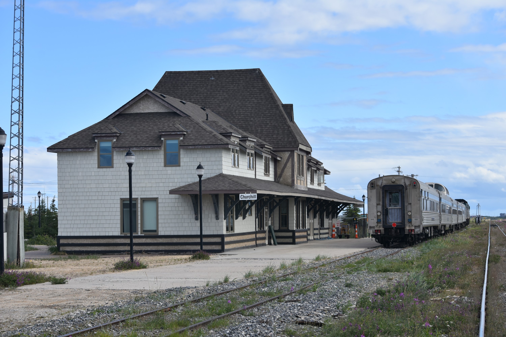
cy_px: 168
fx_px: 1159
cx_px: 253
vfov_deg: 16.6
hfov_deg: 24.6
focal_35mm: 82
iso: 180
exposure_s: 1/500
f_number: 8
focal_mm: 55
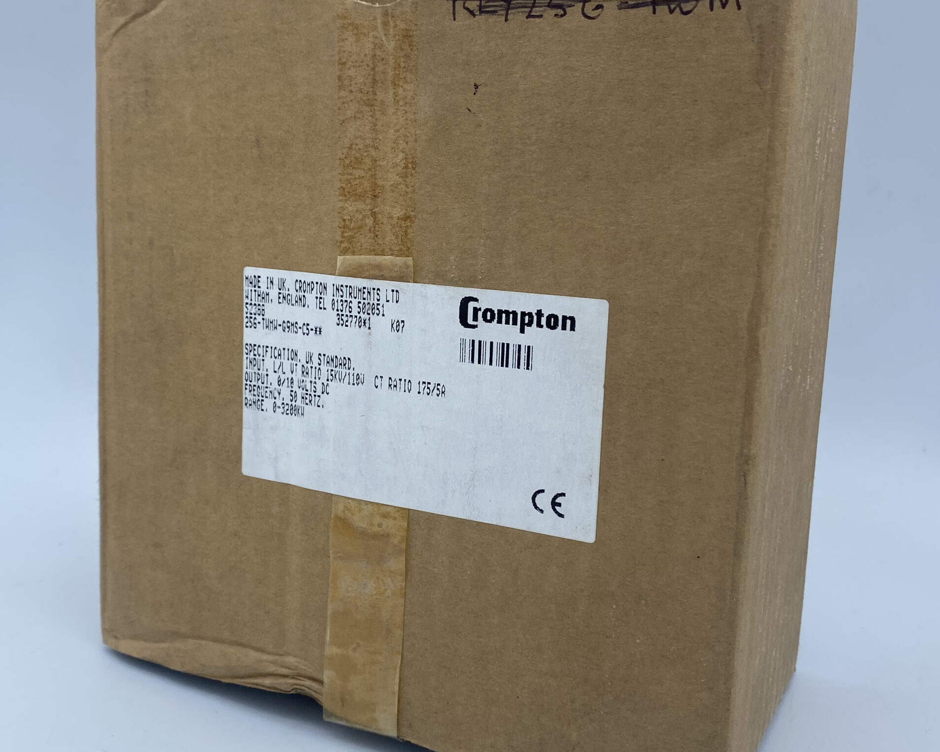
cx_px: 469
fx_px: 946
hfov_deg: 52.8
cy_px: 352
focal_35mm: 34
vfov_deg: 43.3
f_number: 1.8
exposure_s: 1/1034
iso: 32
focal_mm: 4.25
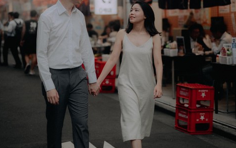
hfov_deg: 26.8
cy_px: 19
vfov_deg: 16.8
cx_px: 118
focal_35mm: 77
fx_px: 495
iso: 100
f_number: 1.4
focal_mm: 50
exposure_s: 1/640
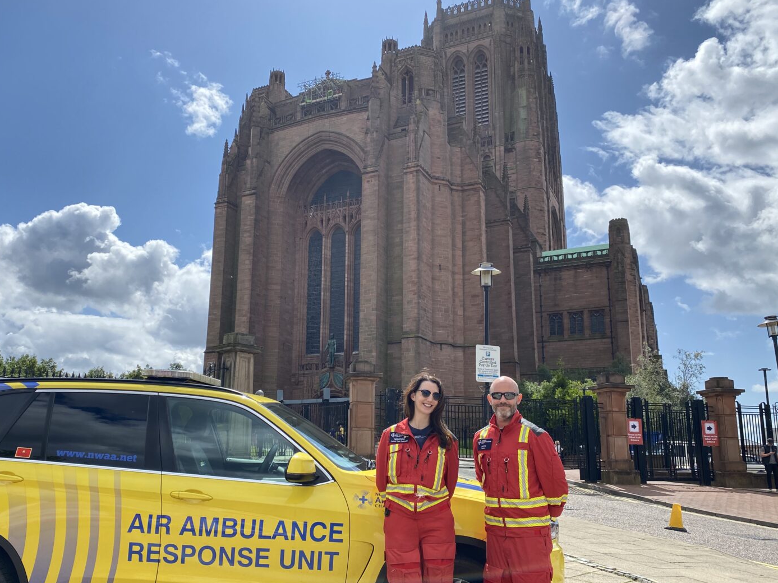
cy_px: 331
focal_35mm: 30
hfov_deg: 59.9
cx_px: 361
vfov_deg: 46.7
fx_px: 674
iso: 32
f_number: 1.8
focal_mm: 4.25
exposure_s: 1/2268
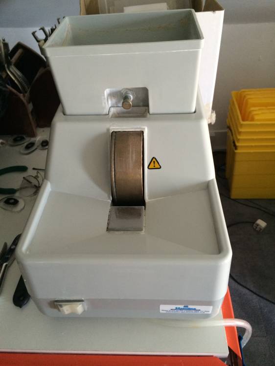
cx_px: 138
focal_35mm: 30
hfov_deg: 46.8
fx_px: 318
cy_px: 183
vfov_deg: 60.0
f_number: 2.2
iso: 200
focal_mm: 4.12
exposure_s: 1/30
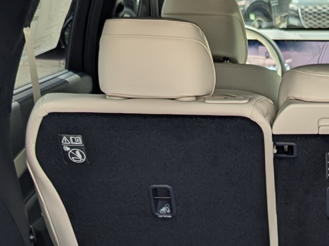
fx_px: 865
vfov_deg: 15.3
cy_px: 337
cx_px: 341
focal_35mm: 91
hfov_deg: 20.7
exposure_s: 1/358
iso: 36
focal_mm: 6.81
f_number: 1.85
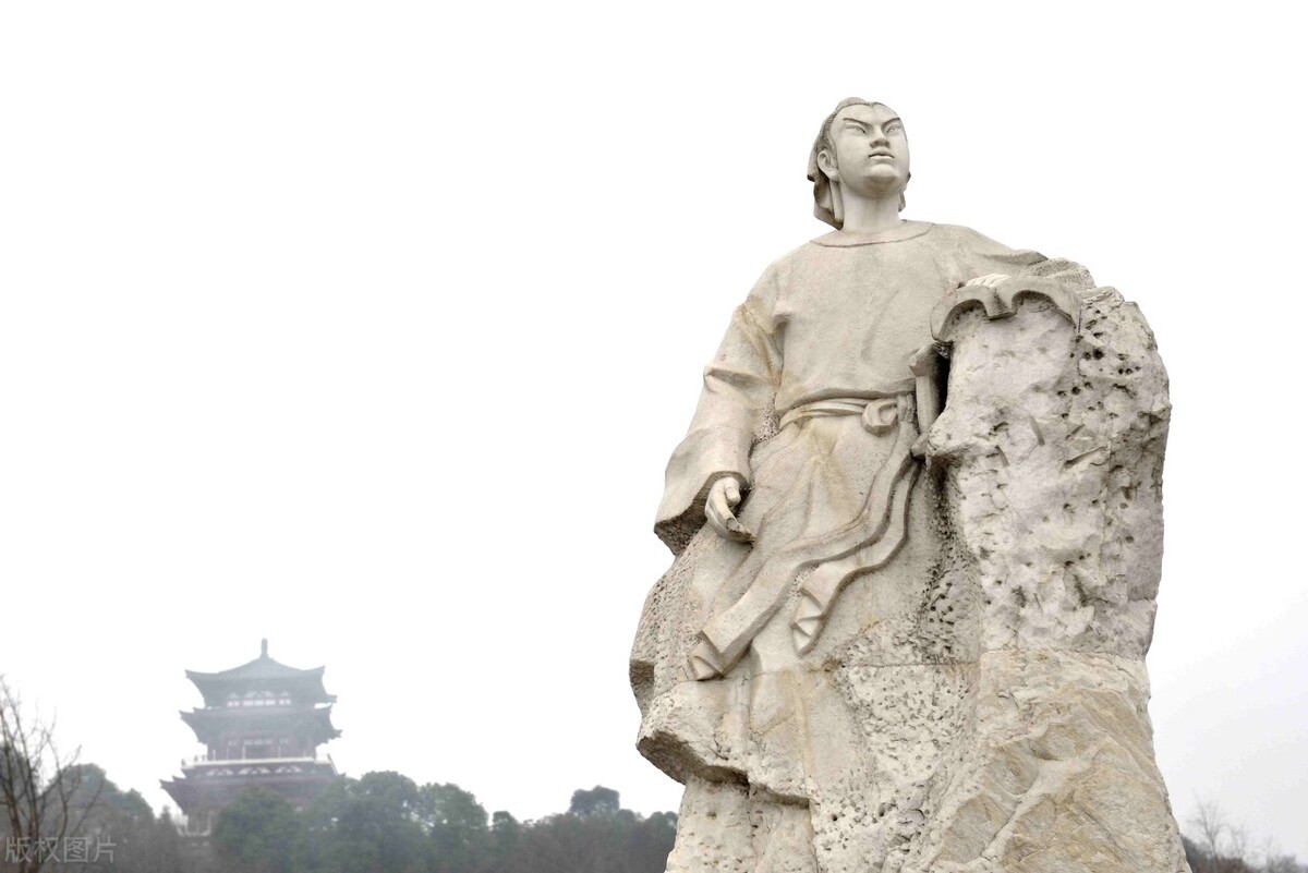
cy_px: 436
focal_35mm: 66
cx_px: 654
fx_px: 2399
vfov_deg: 20.6
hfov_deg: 30.5
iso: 800
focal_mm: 66
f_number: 5.6
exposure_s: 1/160
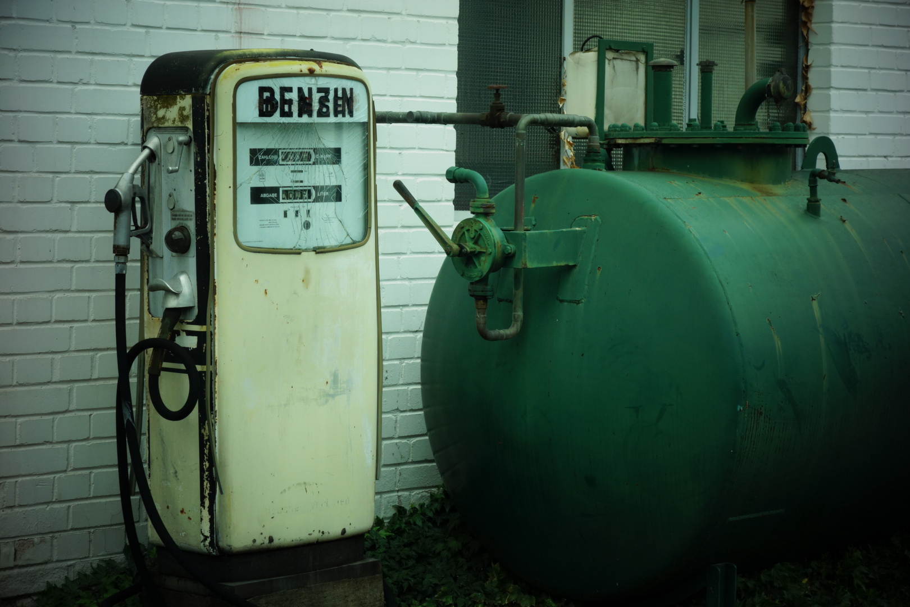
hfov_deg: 20.4
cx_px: 455
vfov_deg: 13.7
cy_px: 304
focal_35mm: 100
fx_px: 2528
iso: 125
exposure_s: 1/60
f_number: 6.3
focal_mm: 37.1
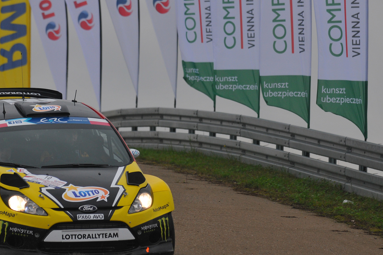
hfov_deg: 4.6
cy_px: 120
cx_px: 108
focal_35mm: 452
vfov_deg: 3.0
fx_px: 4803
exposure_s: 1/640
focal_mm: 200
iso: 400
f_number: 4.5
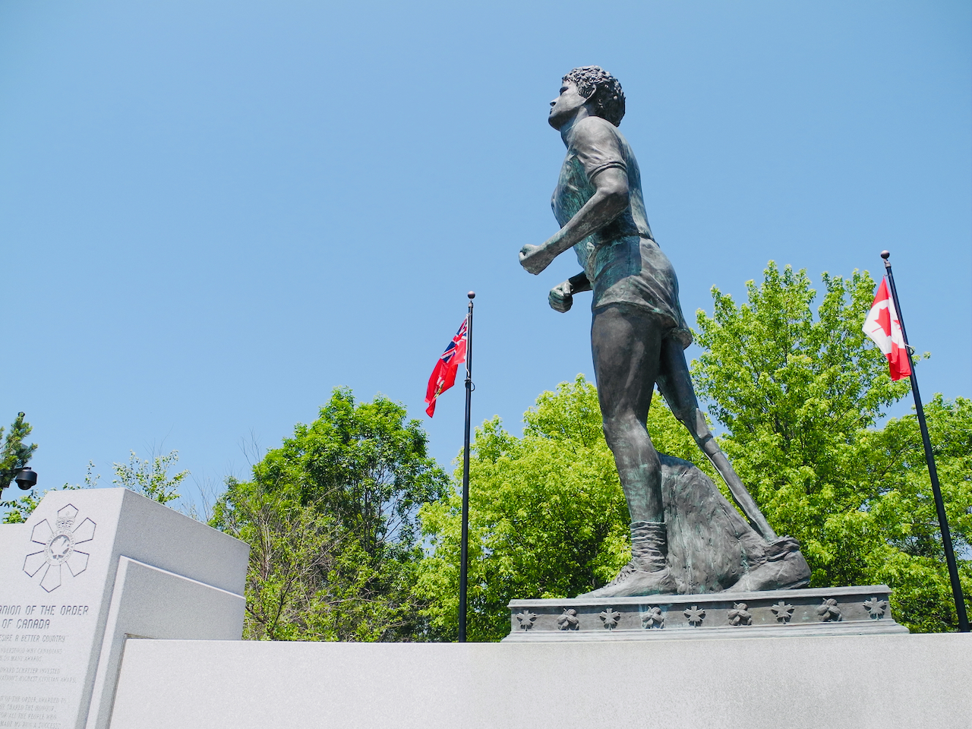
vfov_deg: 49.7
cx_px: 486
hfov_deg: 63.4
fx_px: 786
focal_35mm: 28
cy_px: 364
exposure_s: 1/800
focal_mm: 6
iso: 100
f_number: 3.5
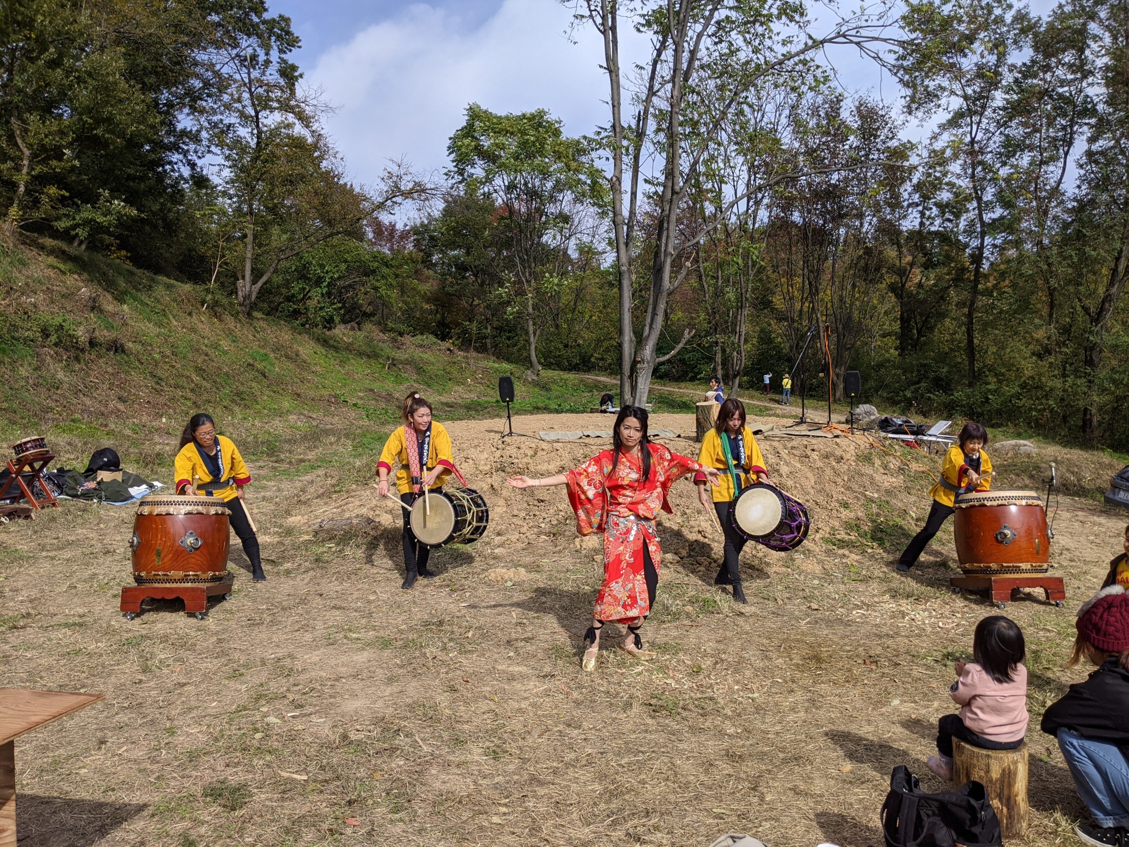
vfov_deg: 51.4
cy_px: 424
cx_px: 564
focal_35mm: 27
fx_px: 881
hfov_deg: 65.3
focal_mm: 4.44
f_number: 1.8
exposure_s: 1/2933
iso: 51
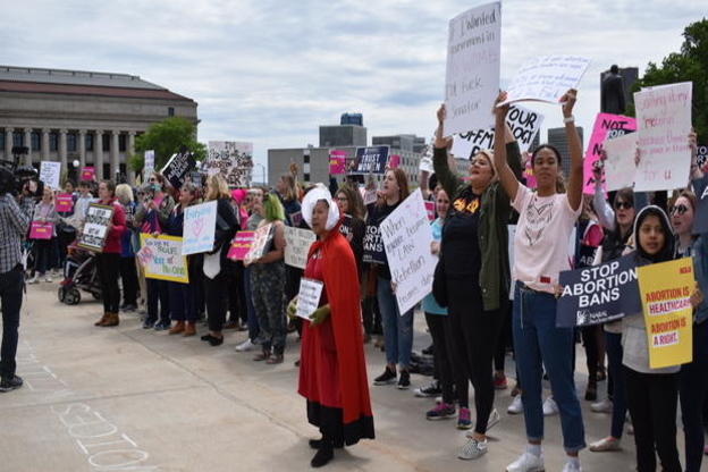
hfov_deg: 53.1
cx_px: 354
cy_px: 236
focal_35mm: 36
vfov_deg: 36.9
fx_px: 708
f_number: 5
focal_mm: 24
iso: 320
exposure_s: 1/3200
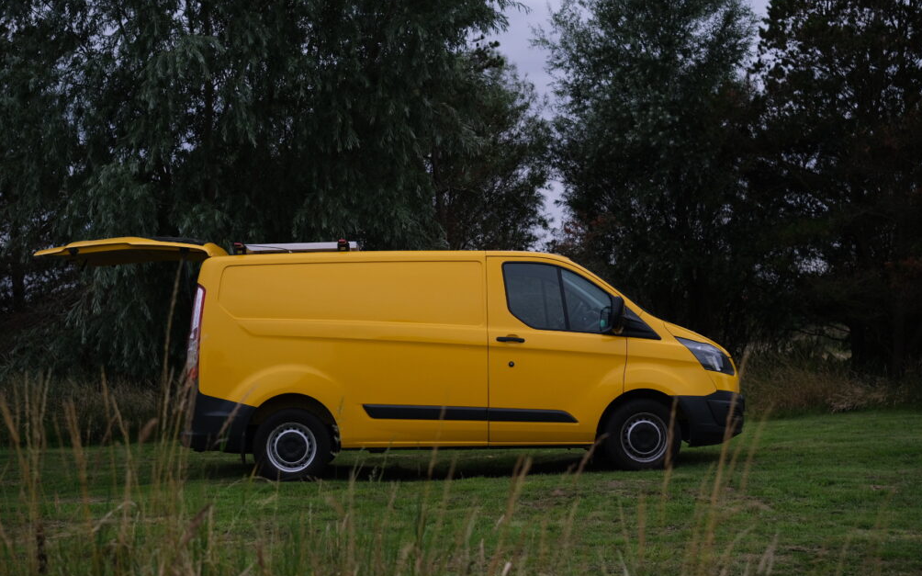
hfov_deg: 38.9
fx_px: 1306
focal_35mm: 52
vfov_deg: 24.9
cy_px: 297
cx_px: 455
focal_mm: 33
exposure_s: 1/2000
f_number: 2.5
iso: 800
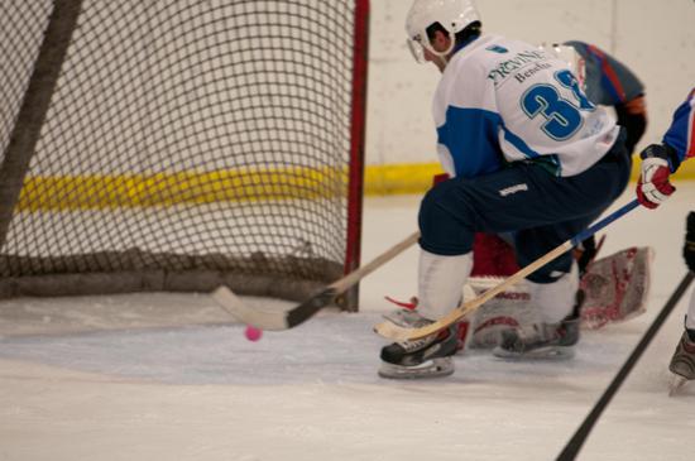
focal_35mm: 300
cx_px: 348
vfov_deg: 4.6
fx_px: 5783
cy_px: 230
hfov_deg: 6.9
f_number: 3.2
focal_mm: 200
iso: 500
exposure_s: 1/320
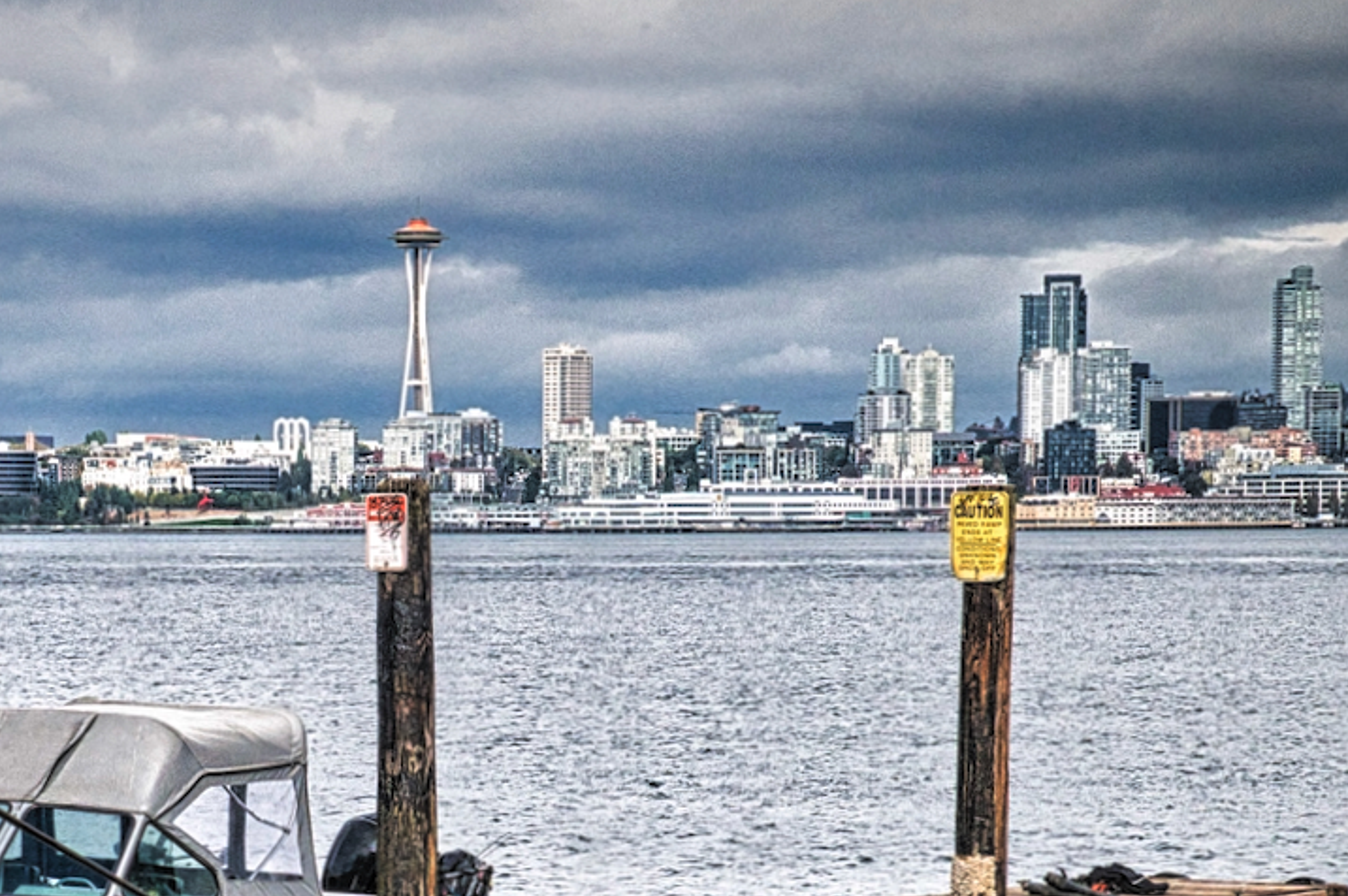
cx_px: 363
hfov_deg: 13.5
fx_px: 5686
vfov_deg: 9.0
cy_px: 760
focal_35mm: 152
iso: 1600
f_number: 22
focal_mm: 85
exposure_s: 1/1600
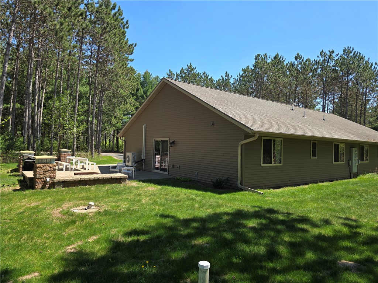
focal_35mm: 23
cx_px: 189
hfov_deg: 73.9
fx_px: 251
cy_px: 142
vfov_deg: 58.9
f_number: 1.7
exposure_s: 1/355
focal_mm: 6.3
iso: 12
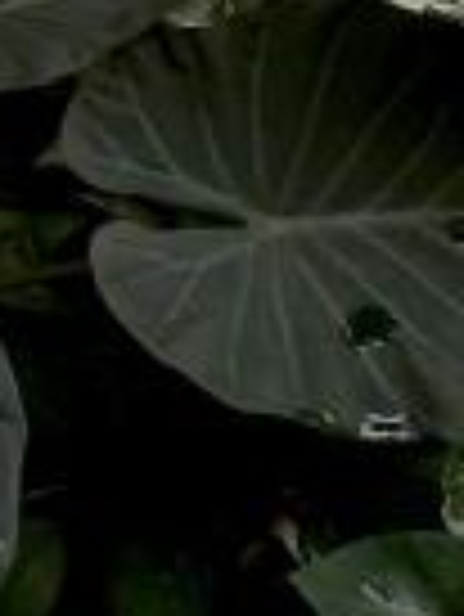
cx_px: -205
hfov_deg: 14.6
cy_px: -175
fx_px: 1695
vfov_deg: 19.1
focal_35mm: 95
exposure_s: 1/15
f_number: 1.8
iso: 1250
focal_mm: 4.25
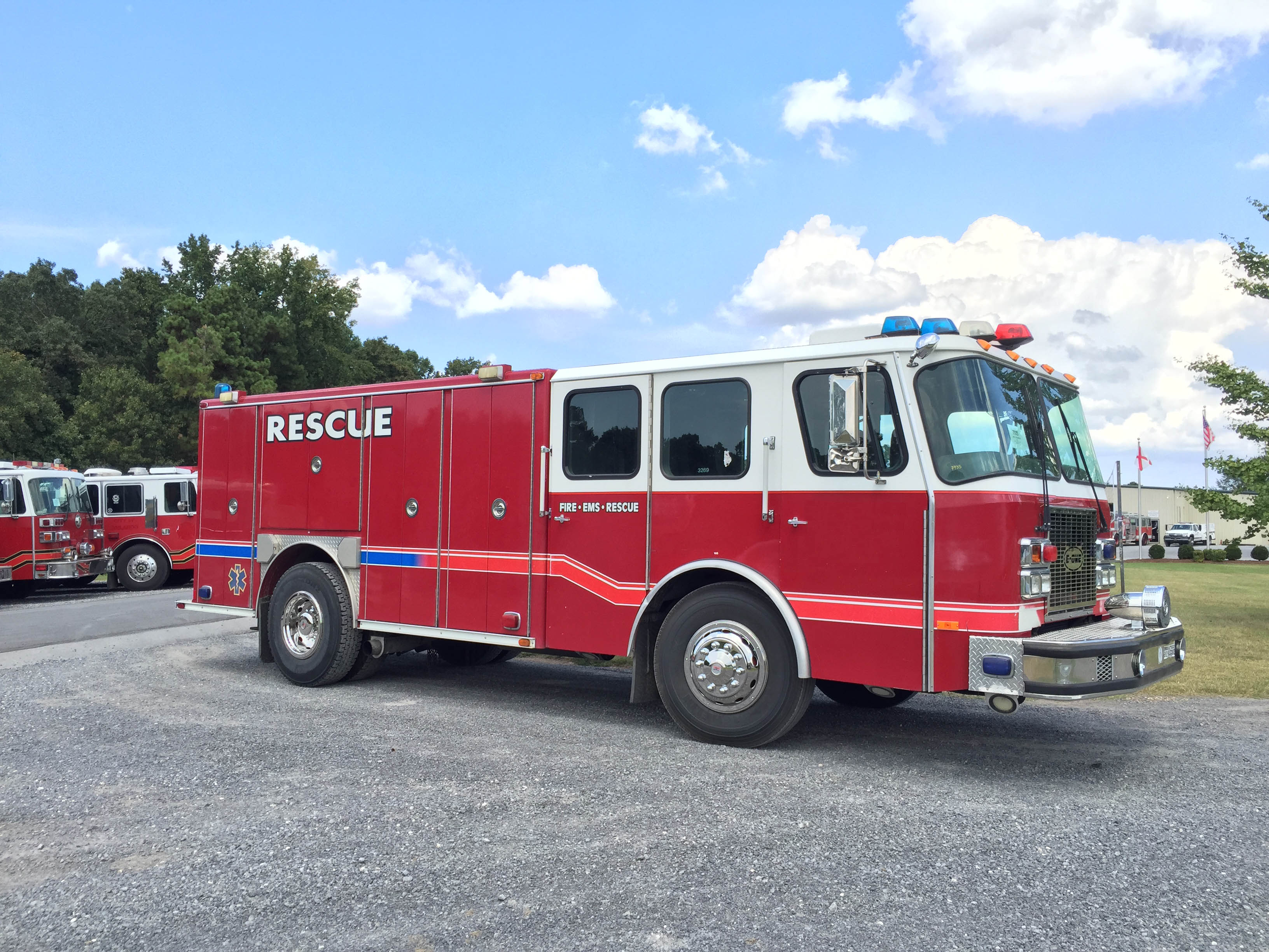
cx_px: 634
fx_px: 1063
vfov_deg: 48.2
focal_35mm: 29
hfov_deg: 61.7
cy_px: 476
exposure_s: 1/824
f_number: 2.2
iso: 32
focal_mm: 4.15
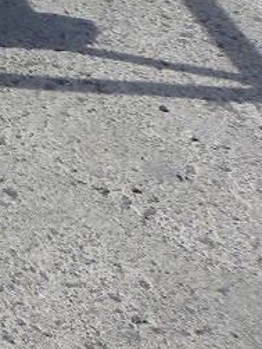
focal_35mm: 132
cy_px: -215
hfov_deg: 8.6
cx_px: -613
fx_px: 1332
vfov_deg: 13.8
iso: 64
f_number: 5
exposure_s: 1/307
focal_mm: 4.6
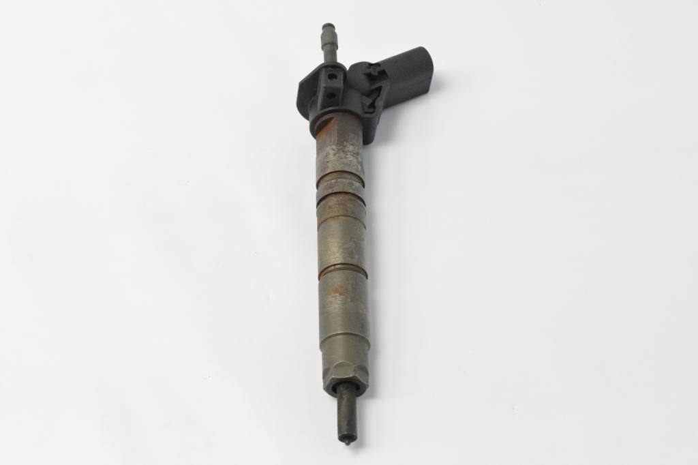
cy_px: 232
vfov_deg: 16.5
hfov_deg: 24.6
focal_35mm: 82
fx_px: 1599
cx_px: 349
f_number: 11
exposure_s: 1/500
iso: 6400
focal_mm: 55
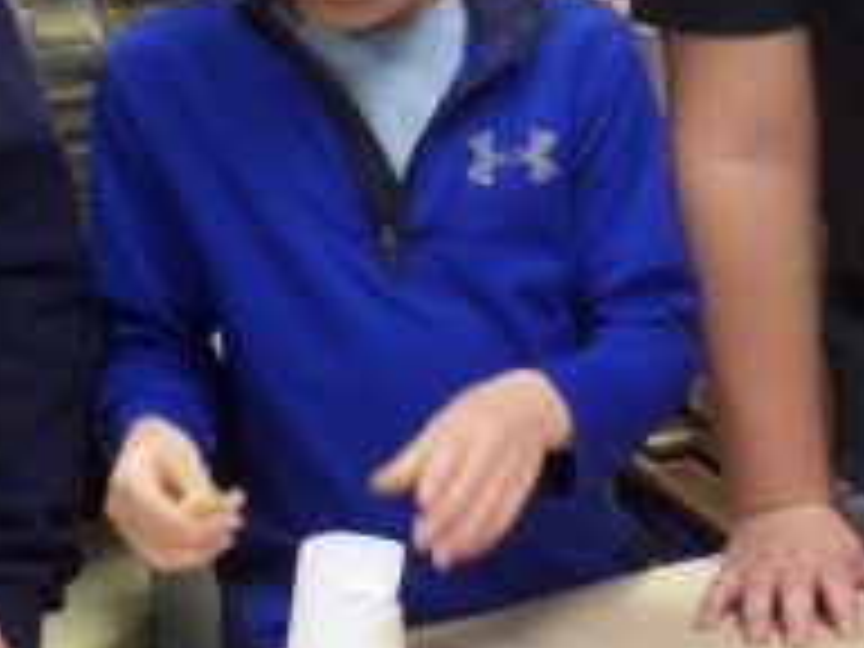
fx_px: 3644
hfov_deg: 13.4
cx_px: 756
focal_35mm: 146
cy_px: 207
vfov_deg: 10.2
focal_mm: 6.2
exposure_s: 1/30
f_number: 3
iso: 320
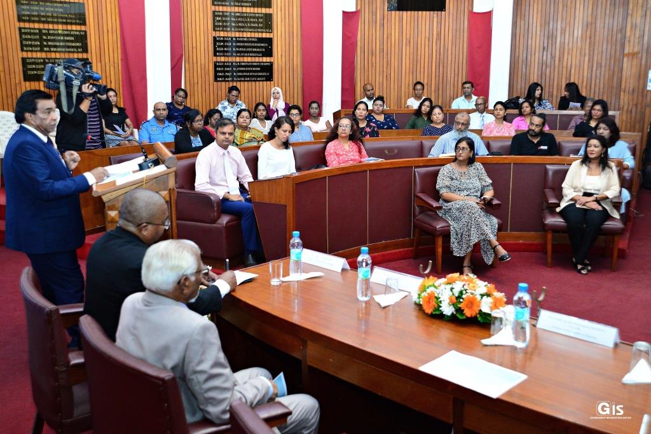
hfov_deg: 55.8
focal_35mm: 34
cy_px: 217
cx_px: 326
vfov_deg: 38.9
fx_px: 615
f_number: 4.5
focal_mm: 34
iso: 5000
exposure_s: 1/160
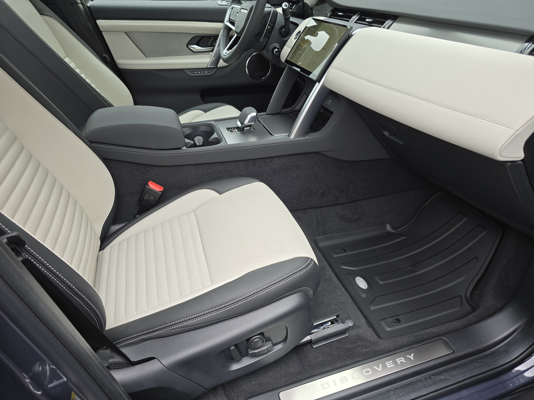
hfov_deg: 73.9
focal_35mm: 23
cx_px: 267
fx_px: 355
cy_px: 200
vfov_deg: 58.9
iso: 32
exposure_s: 1/180
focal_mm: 6.3
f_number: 1.7
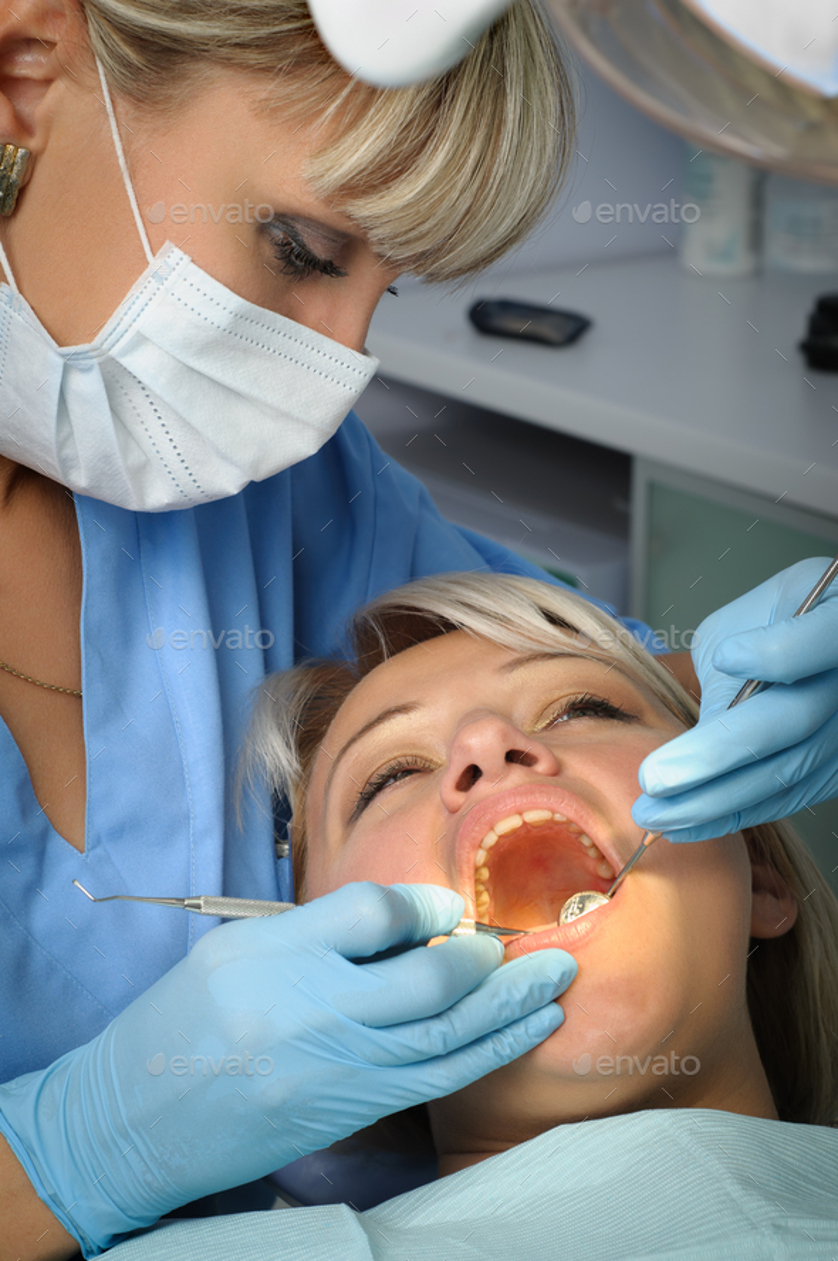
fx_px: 2625
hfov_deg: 18.1
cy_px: 630
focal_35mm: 75
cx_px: 419
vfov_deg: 27.0
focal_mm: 50
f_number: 8
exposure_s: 1/60
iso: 200
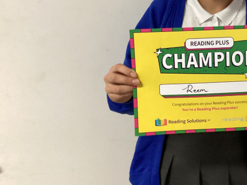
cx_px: 204
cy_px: 34
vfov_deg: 27.4
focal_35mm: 52
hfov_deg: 35.4
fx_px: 371
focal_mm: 3.3
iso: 400
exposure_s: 1/60
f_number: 2.4
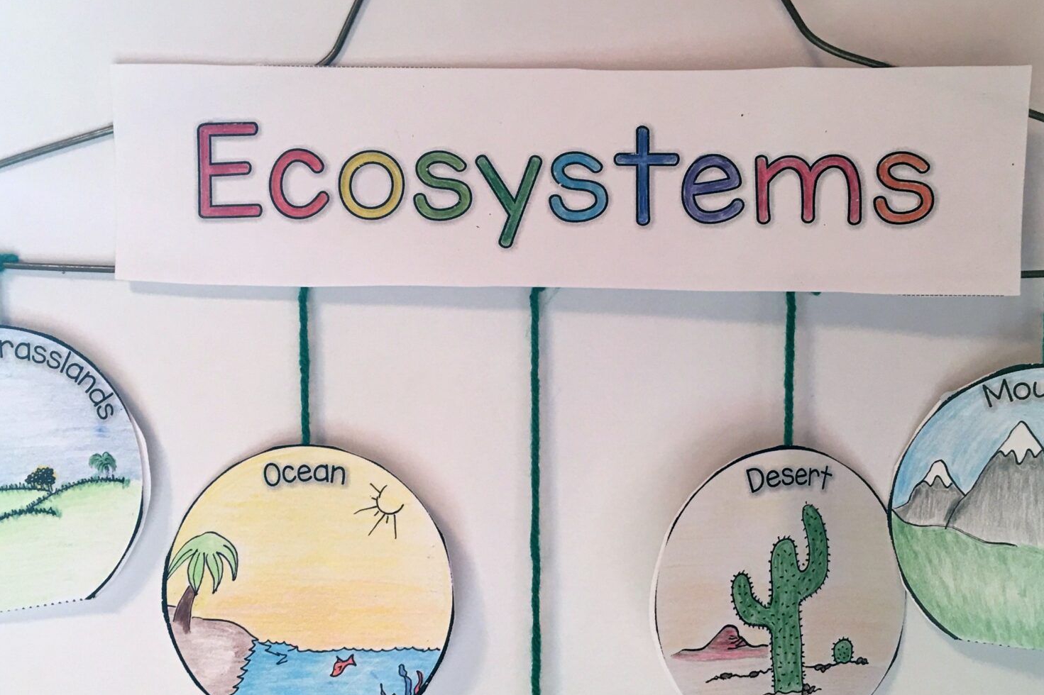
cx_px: 567
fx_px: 1218
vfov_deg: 31.4
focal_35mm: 42
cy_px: 508
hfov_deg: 46.4
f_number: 2.2
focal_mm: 4.15
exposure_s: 1/15
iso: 25
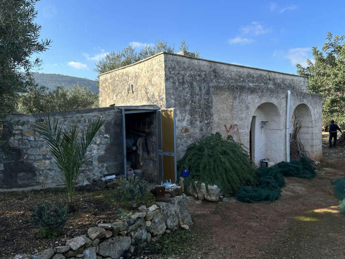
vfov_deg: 53.1
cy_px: 130
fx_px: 259
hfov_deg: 67.3
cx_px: 172
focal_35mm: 26
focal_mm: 5.7
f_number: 1.5
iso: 50
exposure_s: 1/3165
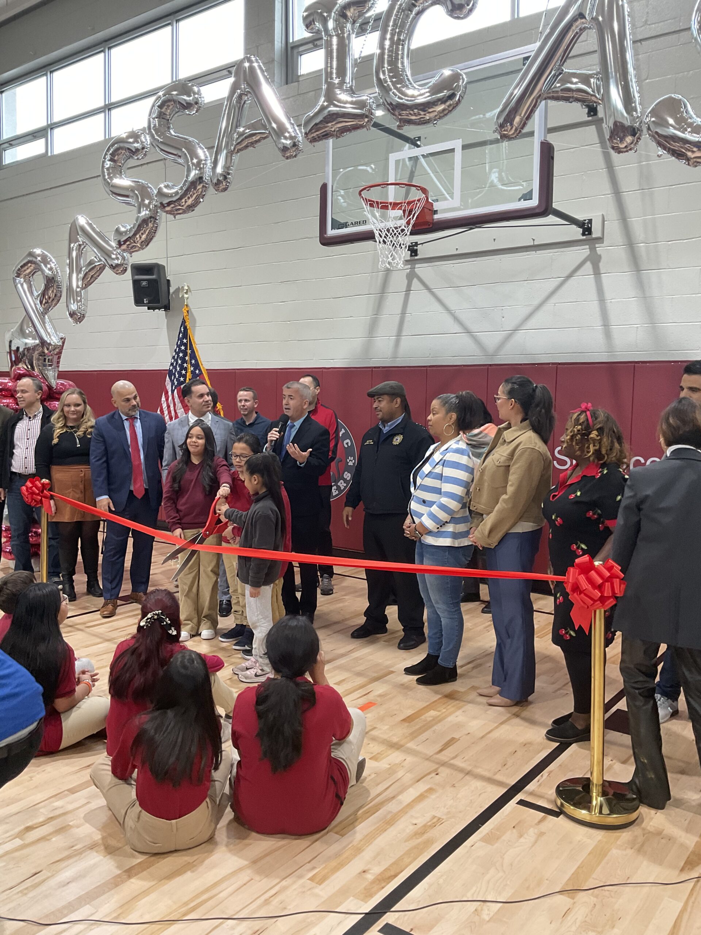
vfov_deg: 61.7
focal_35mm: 29
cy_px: 468
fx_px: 783
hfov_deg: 48.2
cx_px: 350
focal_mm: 3
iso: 80
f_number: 1.8
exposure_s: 1/60
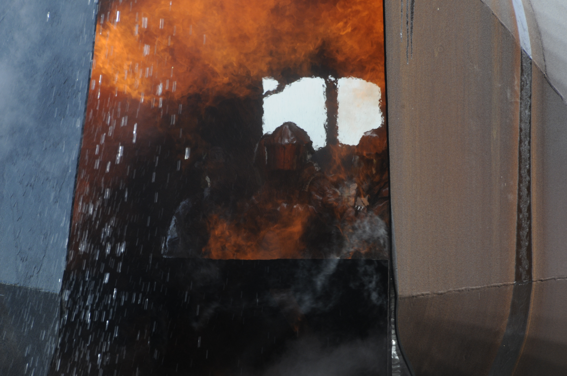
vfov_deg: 4.6
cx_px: 284
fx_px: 4719
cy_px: 188
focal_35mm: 300
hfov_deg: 6.9
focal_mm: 200
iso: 400
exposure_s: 1/200
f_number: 14
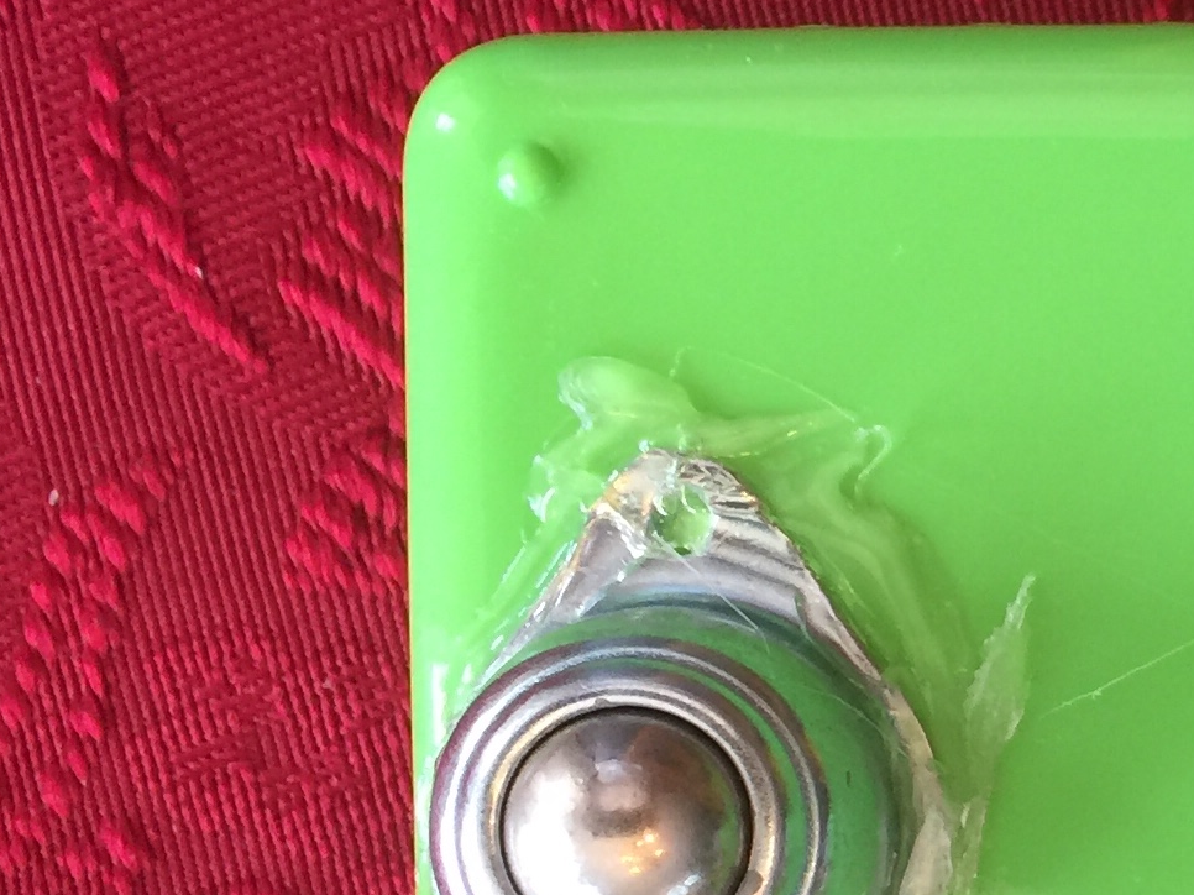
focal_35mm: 98
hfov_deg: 18.3
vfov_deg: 14.9
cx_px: 1666
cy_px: 817
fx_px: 3379
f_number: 2.2
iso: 40
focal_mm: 4.15
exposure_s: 1/15
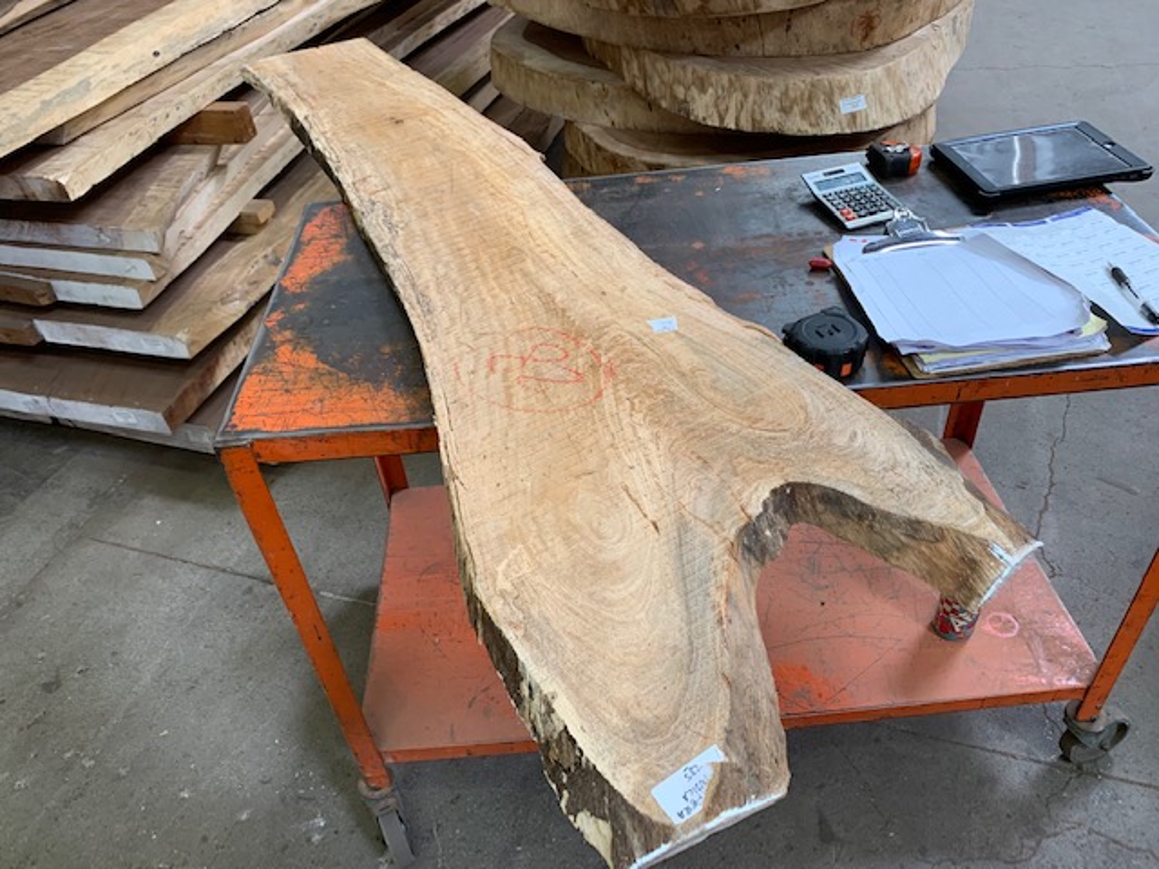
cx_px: 580
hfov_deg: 67.3
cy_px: 434
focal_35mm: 26
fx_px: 871
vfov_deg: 53.1
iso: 100
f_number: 1.8
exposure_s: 1/60
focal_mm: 4.25
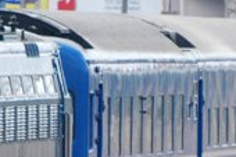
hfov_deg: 1.5
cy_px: 95
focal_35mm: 1409
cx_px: 222
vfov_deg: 1.0
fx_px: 9228
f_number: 7.1
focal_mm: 200
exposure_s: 1/500
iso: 400
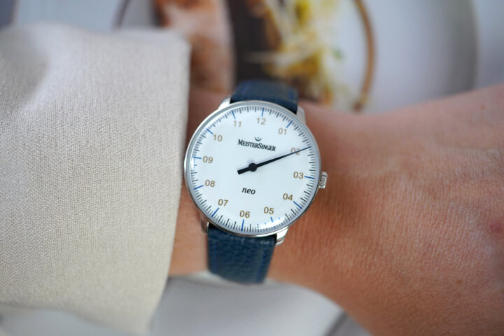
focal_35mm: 35
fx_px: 490
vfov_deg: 37.9
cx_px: 252
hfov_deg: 54.4
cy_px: 168
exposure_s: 1/250
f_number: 2.8
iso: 640
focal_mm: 35
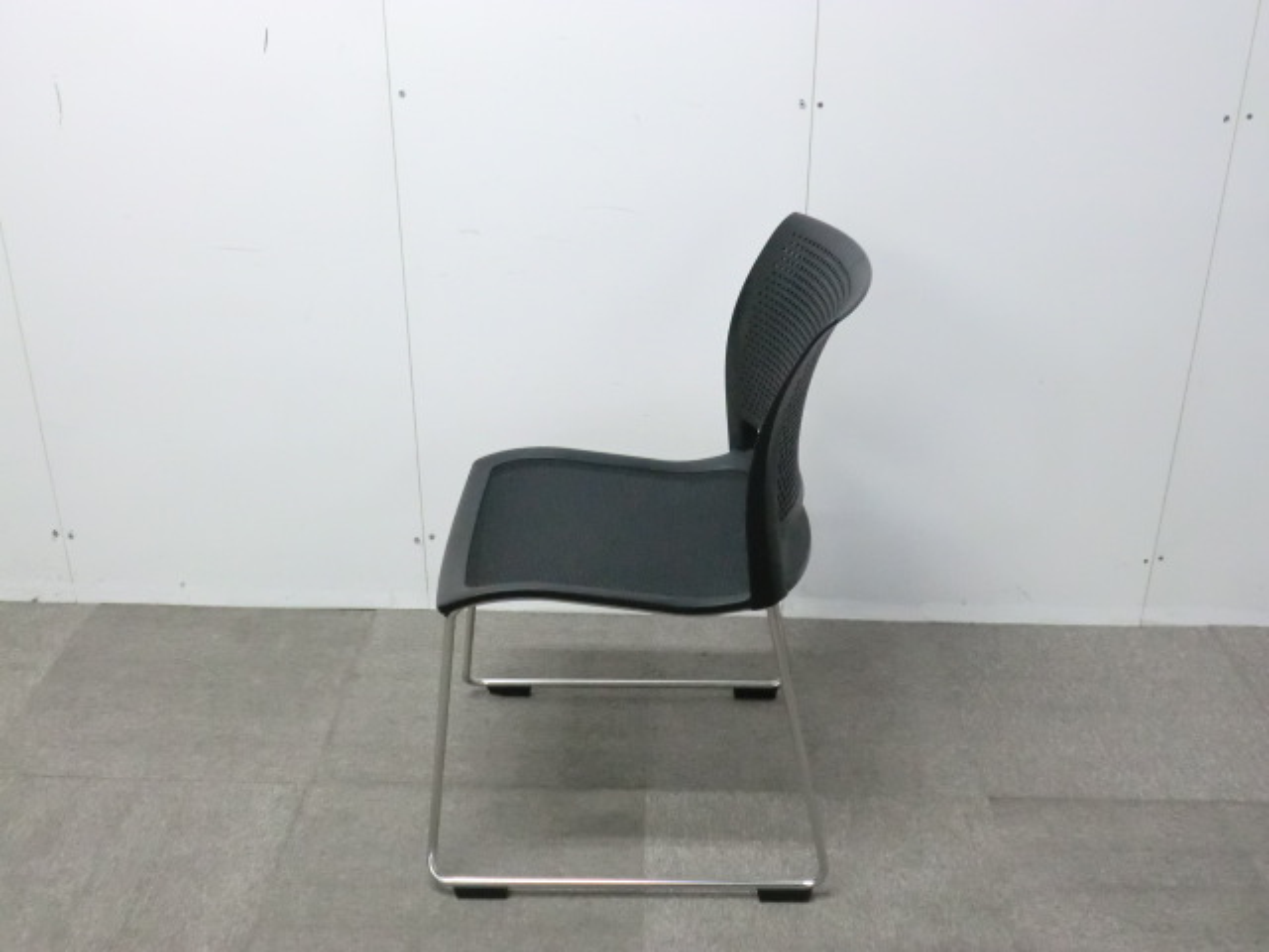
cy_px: 476
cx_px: 634
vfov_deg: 37.7
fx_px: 1393
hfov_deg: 49.0
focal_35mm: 38
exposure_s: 1/50
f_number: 3.9
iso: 800
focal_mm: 6.9
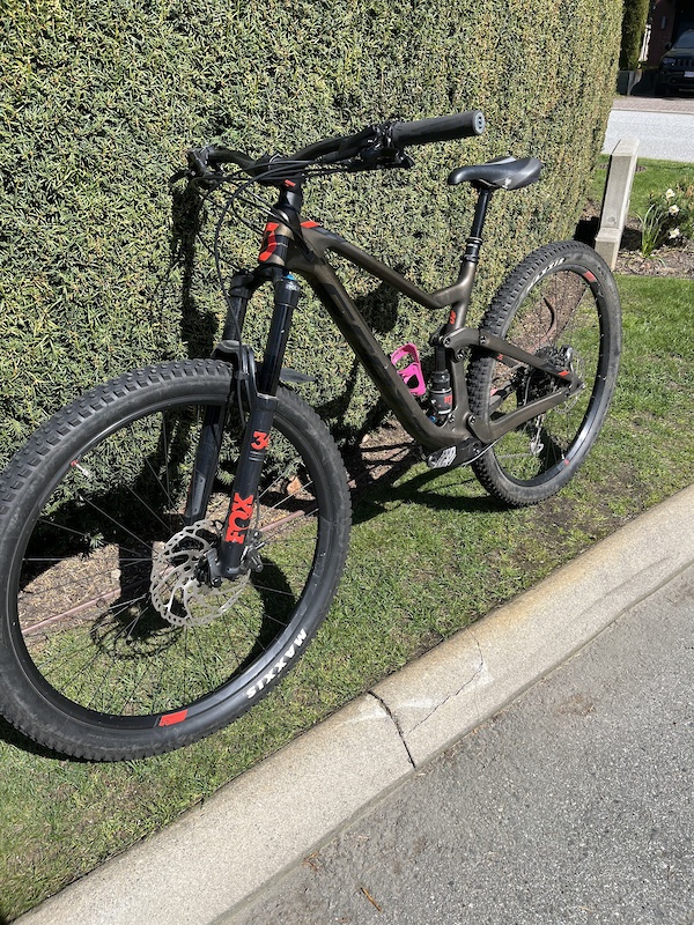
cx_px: 347
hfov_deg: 53.1
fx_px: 695
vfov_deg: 67.3
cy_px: 462
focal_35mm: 26
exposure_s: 1/1802
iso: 50
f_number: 1.6
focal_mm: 5.1
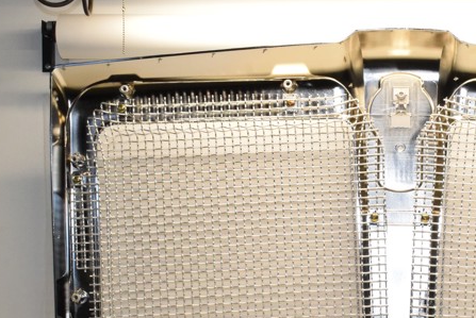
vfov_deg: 17.4
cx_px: 376
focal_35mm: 78
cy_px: 265
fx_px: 1031
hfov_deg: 25.6
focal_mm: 29
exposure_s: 1/200
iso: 3200
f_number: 16
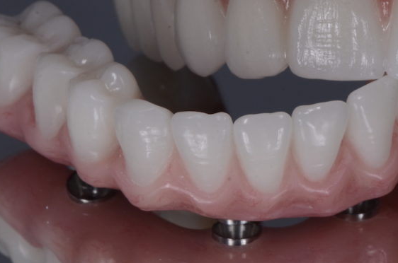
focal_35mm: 287
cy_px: 76
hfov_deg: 7.2
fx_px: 3165
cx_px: 343
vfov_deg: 4.8
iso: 200
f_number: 25
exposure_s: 1/125
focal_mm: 105
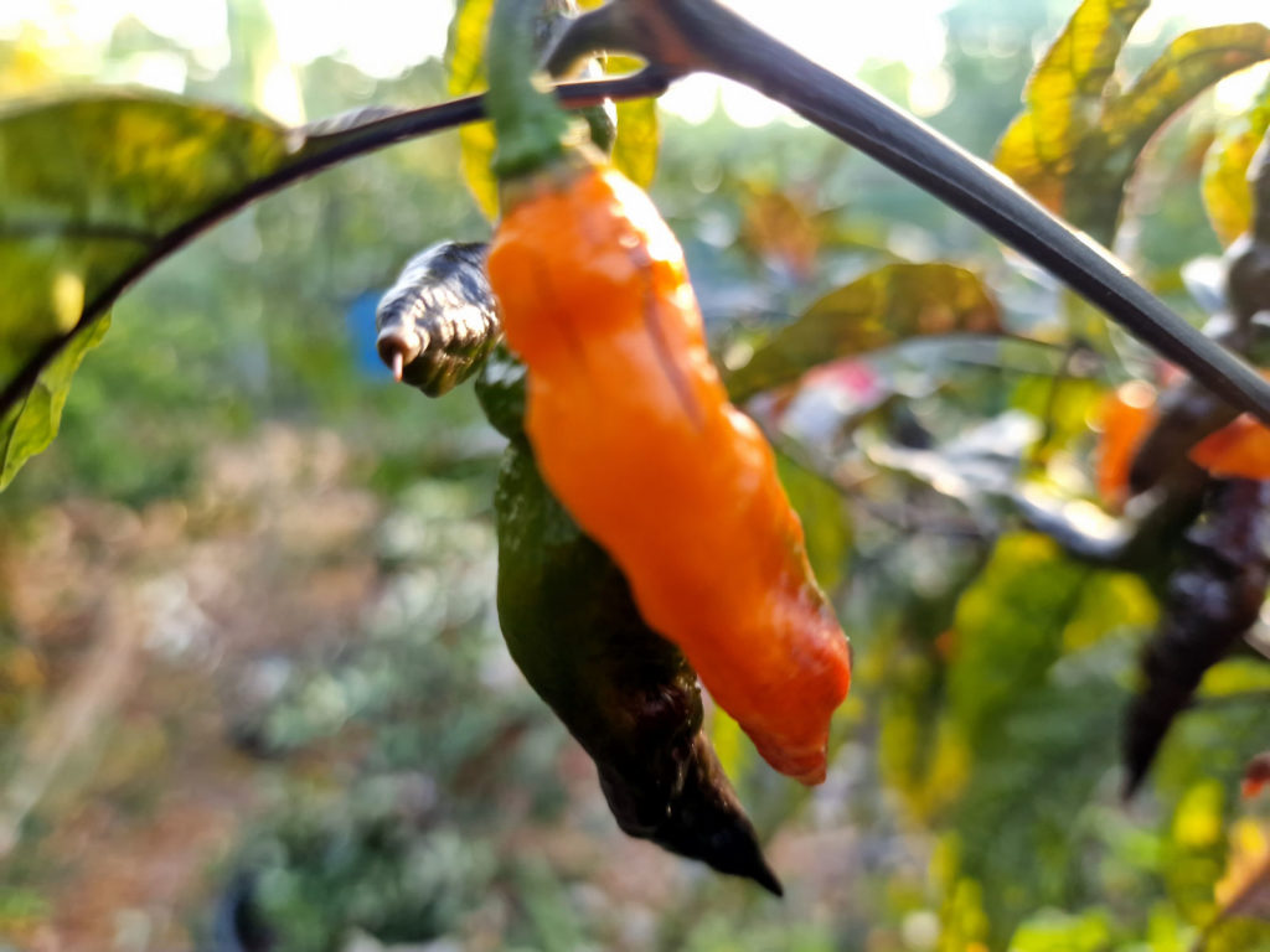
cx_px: 635
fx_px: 844
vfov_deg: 58.9
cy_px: 476
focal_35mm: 23
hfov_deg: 73.9
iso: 50
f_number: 1.8
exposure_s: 1/50
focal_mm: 6.4
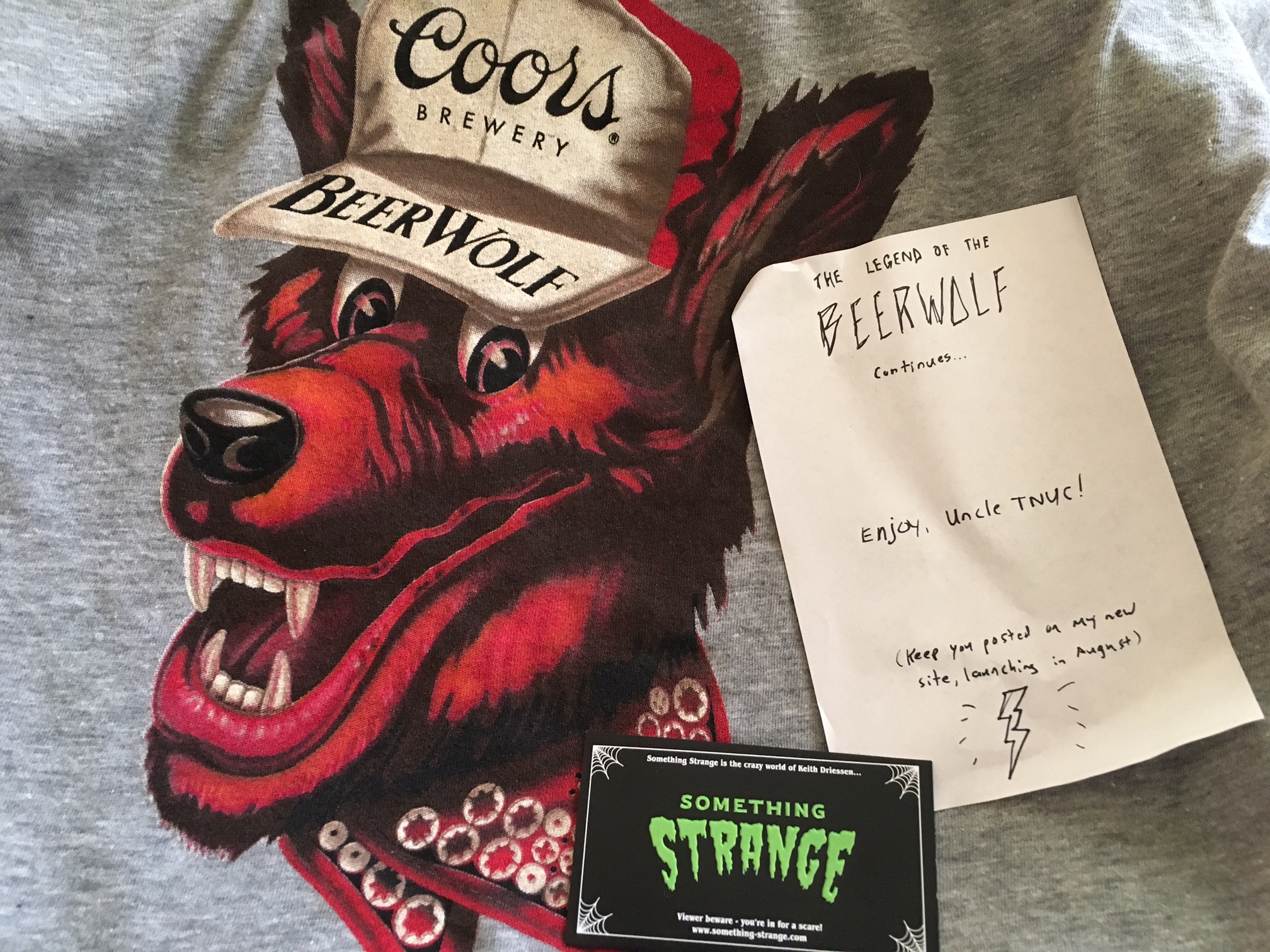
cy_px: 476
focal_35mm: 29
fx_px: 1064
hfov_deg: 61.7
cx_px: 635
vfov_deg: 48.2
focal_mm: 4.15
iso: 160
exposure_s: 1/30
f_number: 2.2
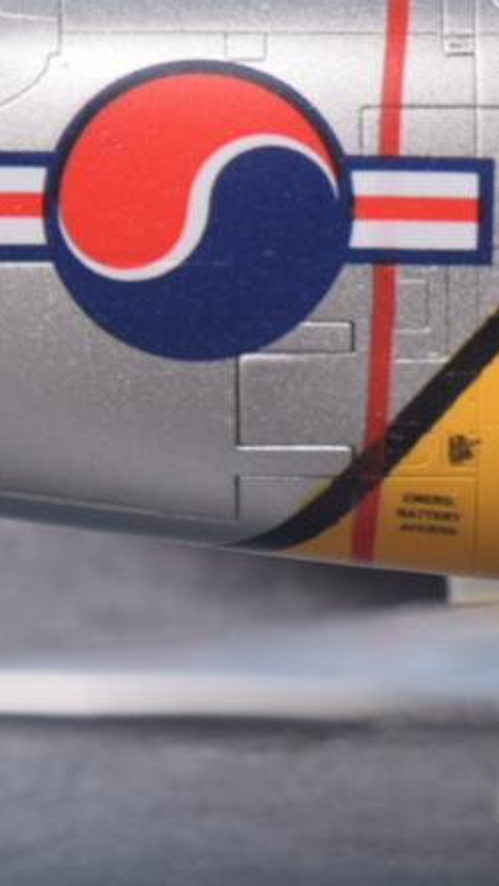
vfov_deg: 2.4
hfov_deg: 1.3
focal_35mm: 901
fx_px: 21186
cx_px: 924
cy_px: 398
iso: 200
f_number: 11
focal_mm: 200
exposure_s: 1/200
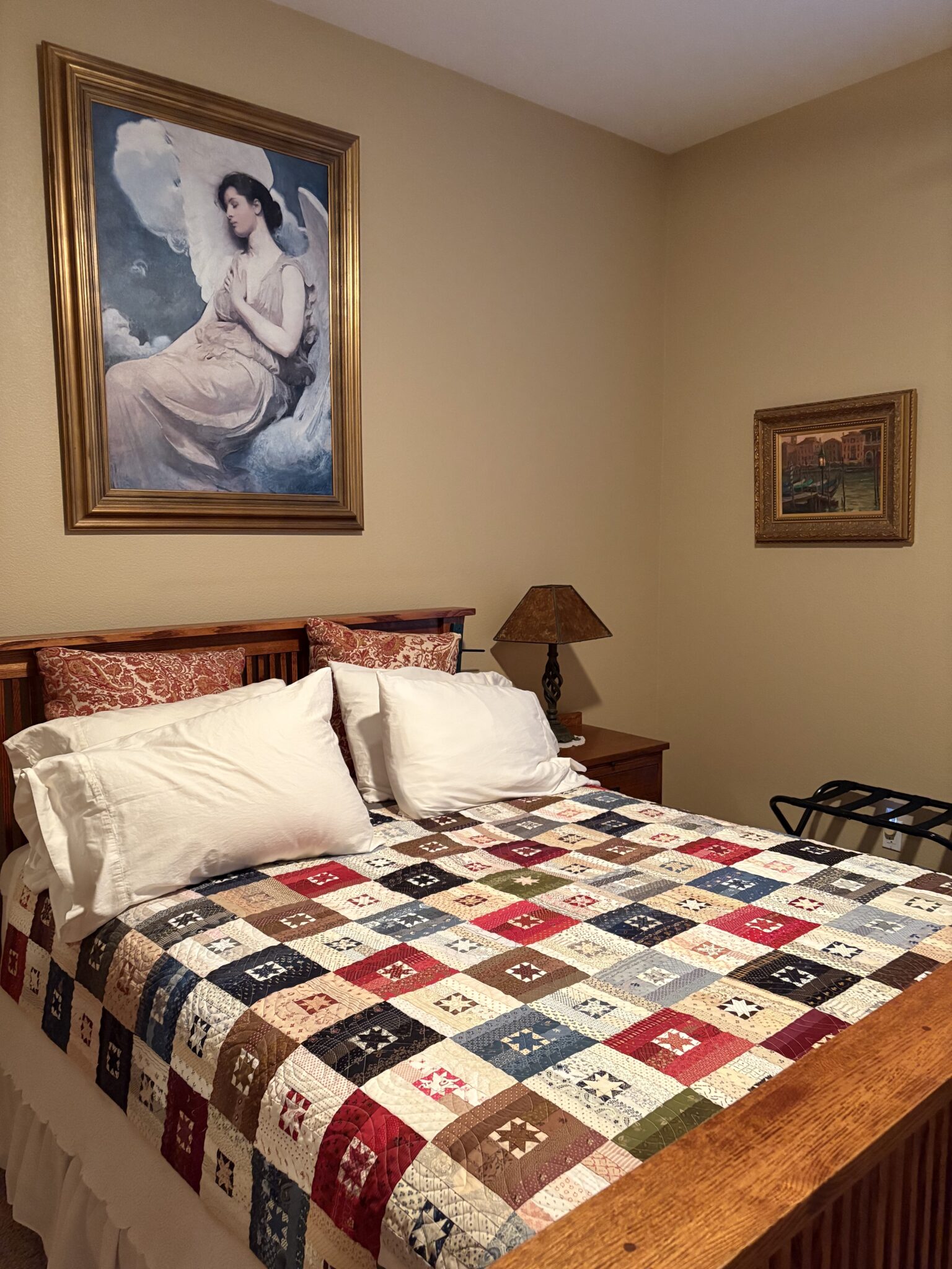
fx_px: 953
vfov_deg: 67.3
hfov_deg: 53.1
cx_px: 476
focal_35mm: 26
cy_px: 634
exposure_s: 1/40
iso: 640
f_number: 1.6
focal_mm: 5.96
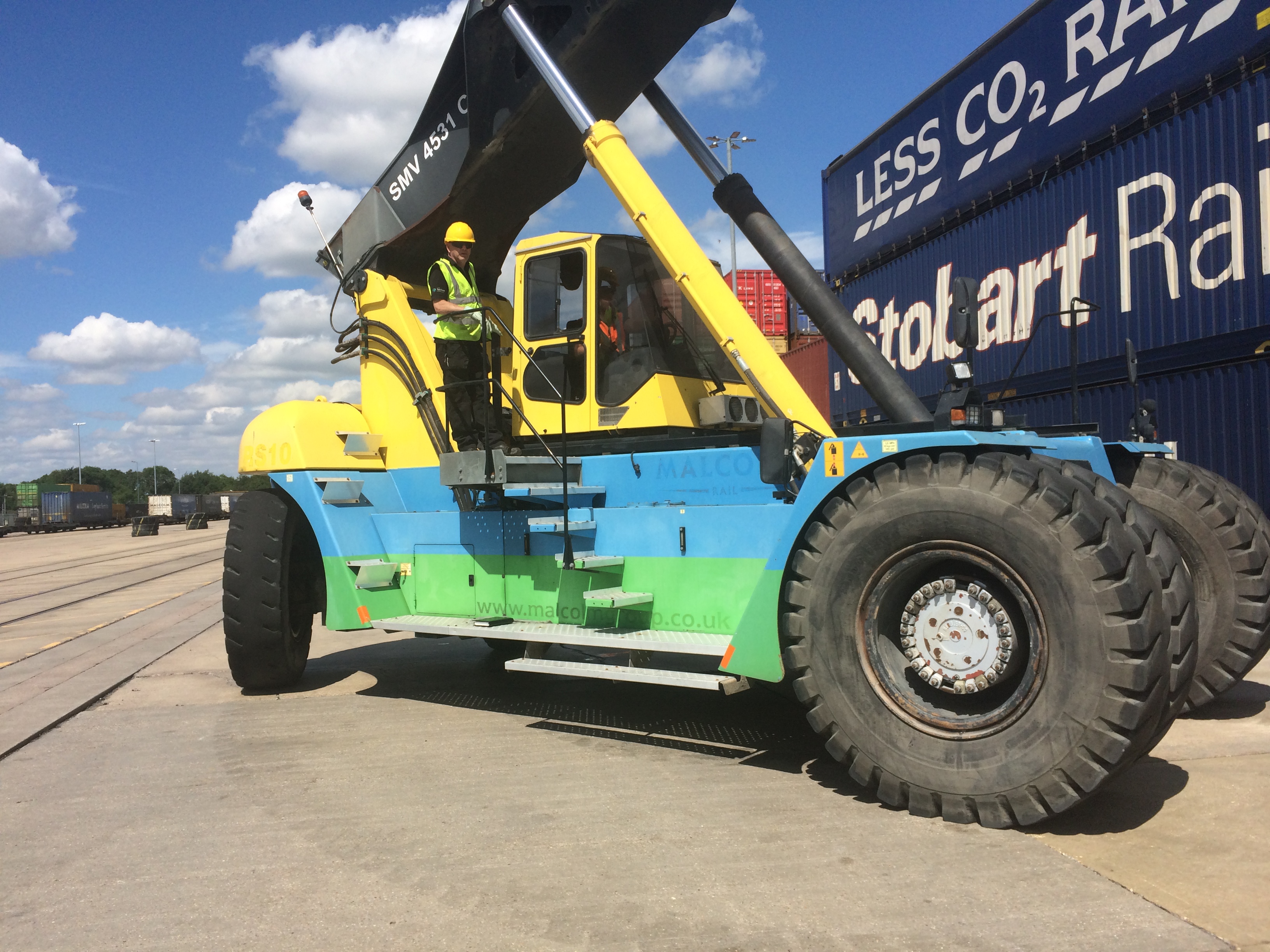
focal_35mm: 29
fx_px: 1064
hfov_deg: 61.7
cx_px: 635
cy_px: 476
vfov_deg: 48.2
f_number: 2.2
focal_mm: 4.15
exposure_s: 1/2933
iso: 32
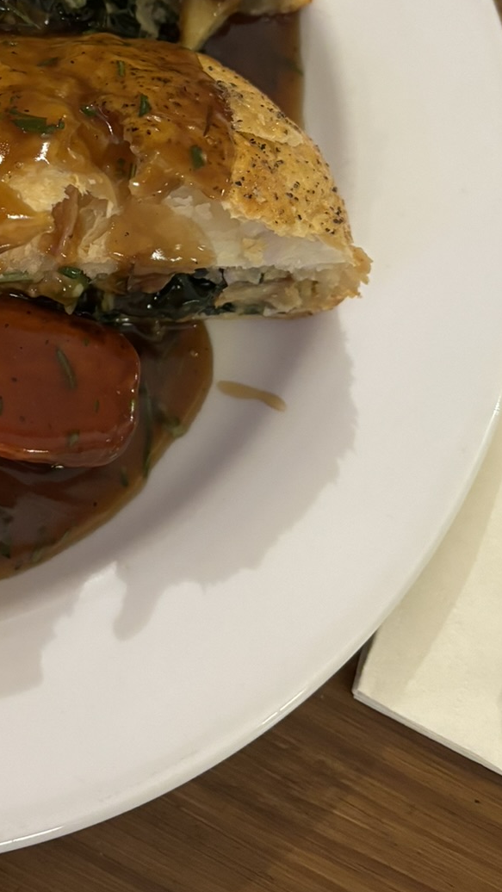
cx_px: -101
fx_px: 1325
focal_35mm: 56
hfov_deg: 20.1
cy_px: 113
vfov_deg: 35.3
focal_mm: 5.96
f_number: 1.6
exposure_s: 1/25
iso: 500
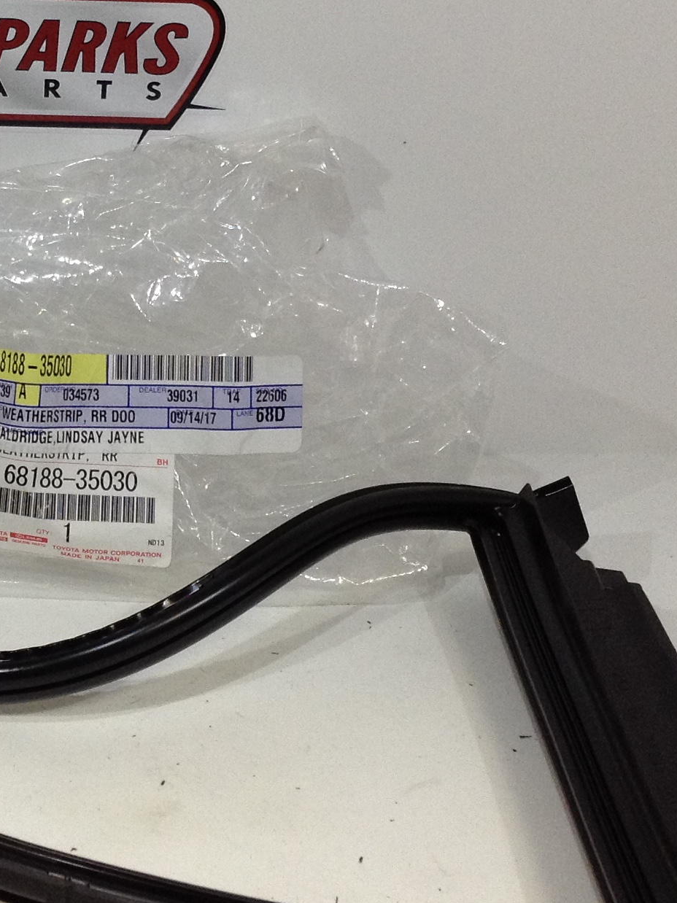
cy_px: 344
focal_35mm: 69
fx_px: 1800
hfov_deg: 20.8
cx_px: 66
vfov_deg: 28.1
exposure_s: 1/24
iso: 64
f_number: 2.4
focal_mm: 3.3
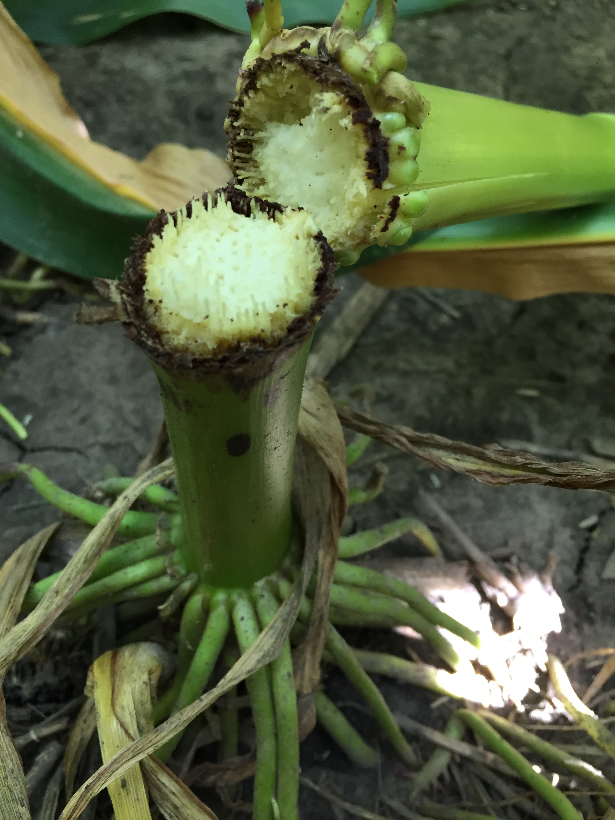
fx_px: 687
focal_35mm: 29
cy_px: 410
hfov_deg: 48.2
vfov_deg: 61.7
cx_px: 308
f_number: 2.2
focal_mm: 4.15
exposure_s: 1/30
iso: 40
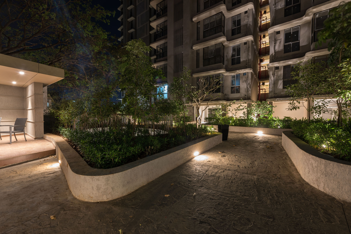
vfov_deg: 81.3
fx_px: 137
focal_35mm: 14
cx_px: 176
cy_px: 117
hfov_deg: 104.2
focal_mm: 14
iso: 100
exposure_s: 25
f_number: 11
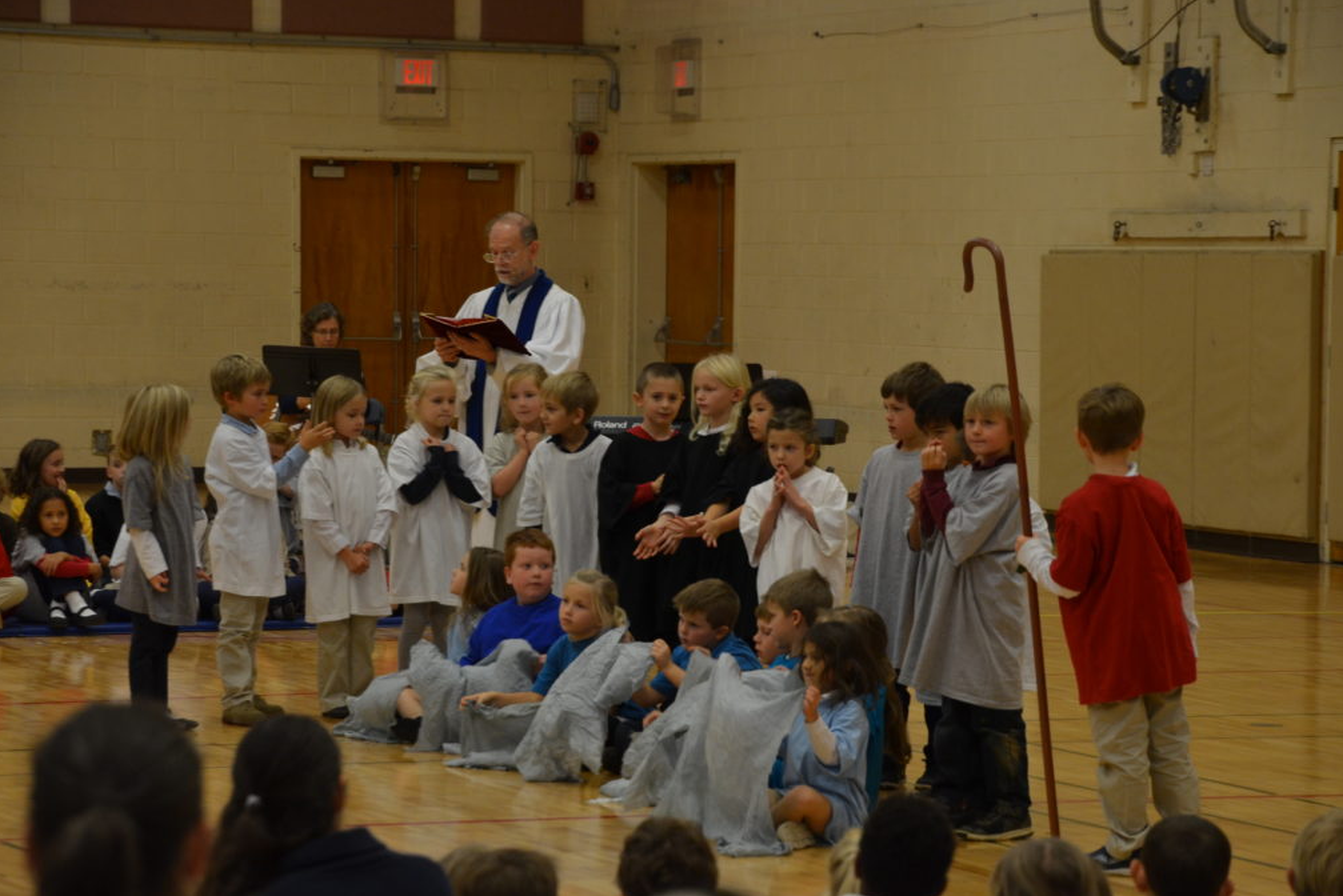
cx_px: 675
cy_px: 448
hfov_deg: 14.6
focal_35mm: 140
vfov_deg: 9.8
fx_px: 5224
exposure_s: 1/125
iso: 900
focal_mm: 92
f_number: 5.6
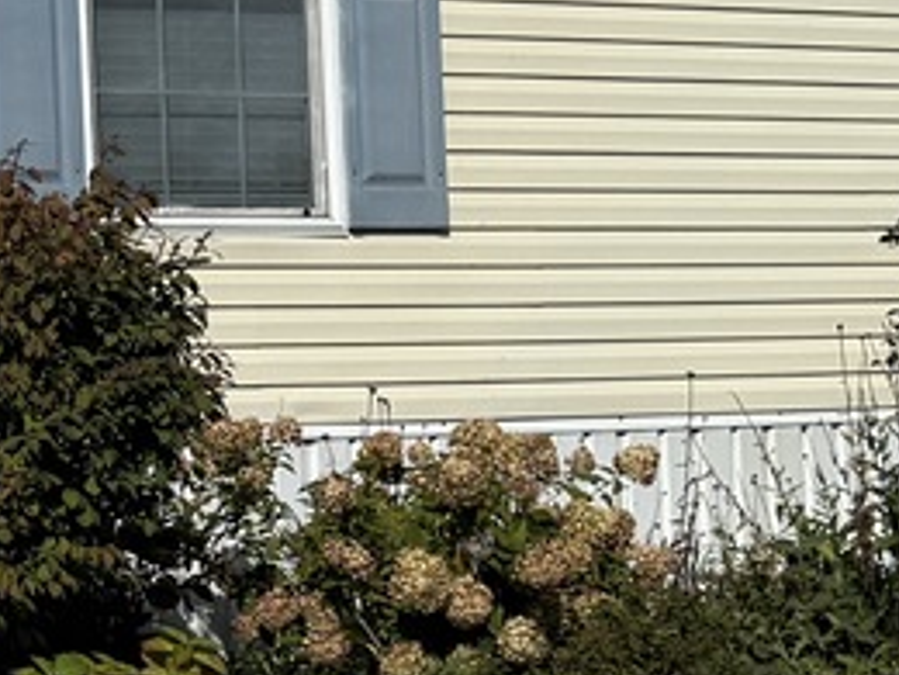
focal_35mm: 133
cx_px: -660
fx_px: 3454
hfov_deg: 13.5
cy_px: 28
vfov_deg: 11.1
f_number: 1.78
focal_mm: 6.76
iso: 80
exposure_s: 1/11905
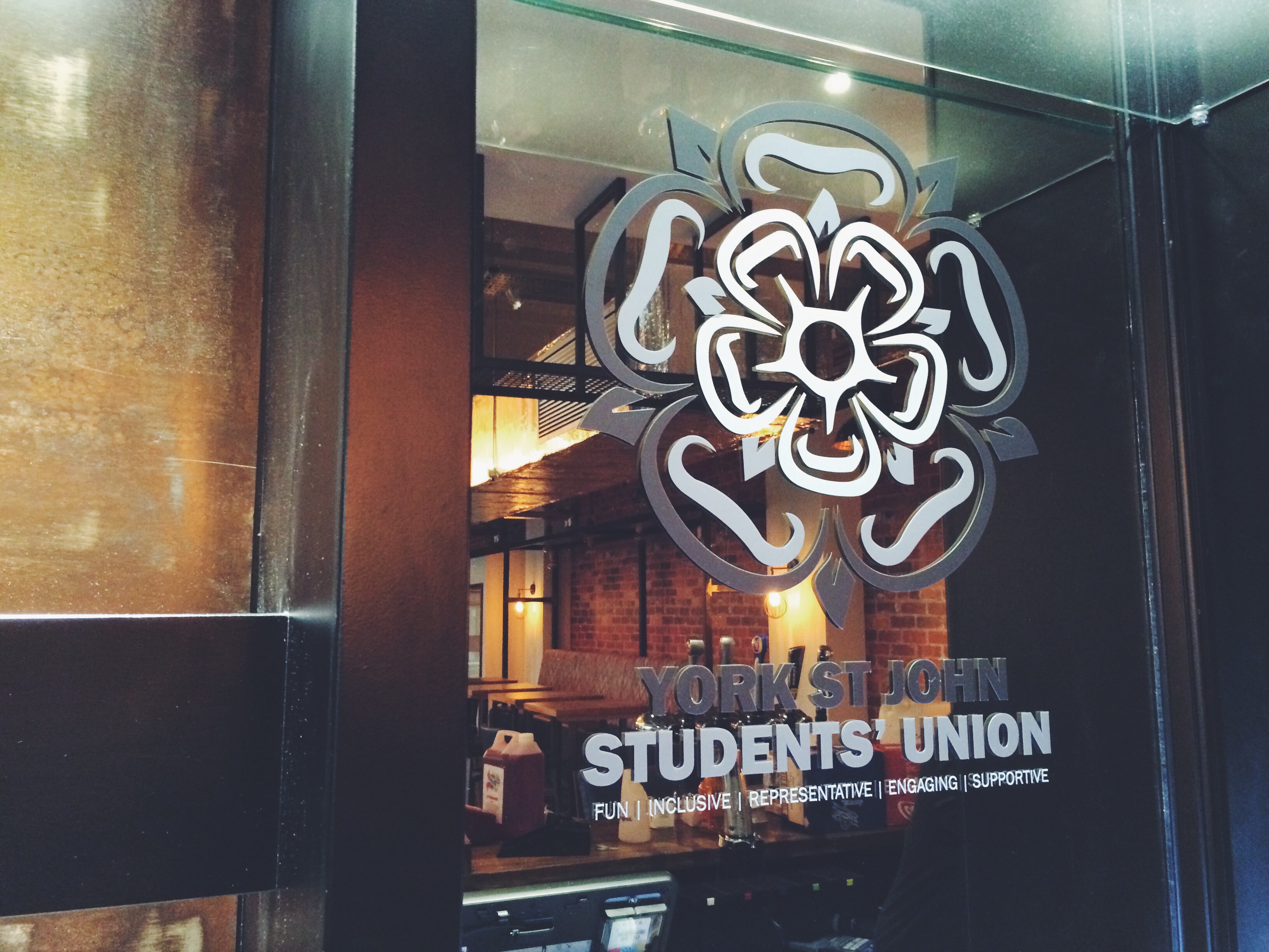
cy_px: 476
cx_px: 634
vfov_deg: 48.2
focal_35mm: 29
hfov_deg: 61.7
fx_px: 1063
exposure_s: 1/25
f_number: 2.2
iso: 320
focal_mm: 4.15
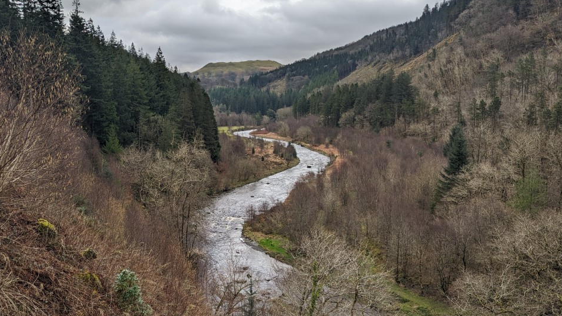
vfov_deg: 35.6
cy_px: 160
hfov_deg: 59.3
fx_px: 492
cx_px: 248
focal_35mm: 33
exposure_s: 1/1664
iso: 50
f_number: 1.85
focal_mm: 6.81
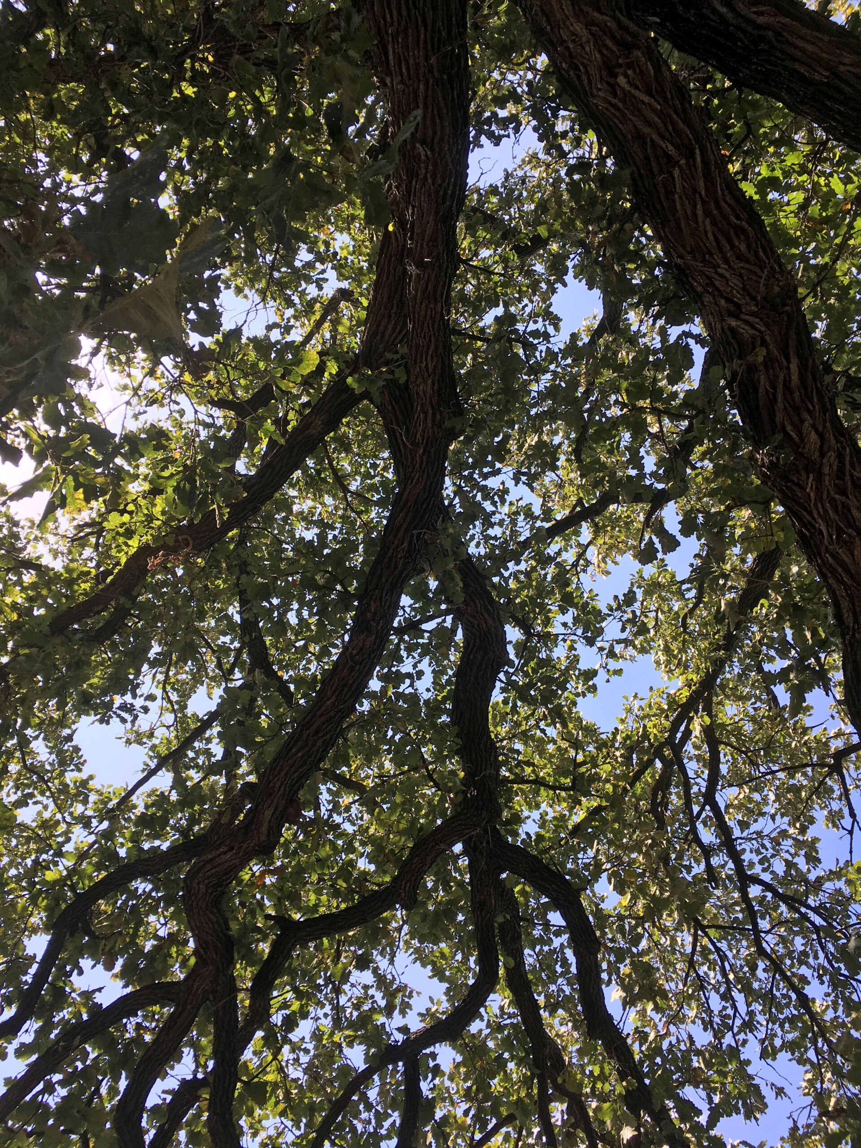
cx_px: 430
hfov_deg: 48.2
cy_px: 574
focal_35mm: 29
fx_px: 962
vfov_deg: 61.7
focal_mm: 4.15
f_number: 2.2
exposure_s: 1/578
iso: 25
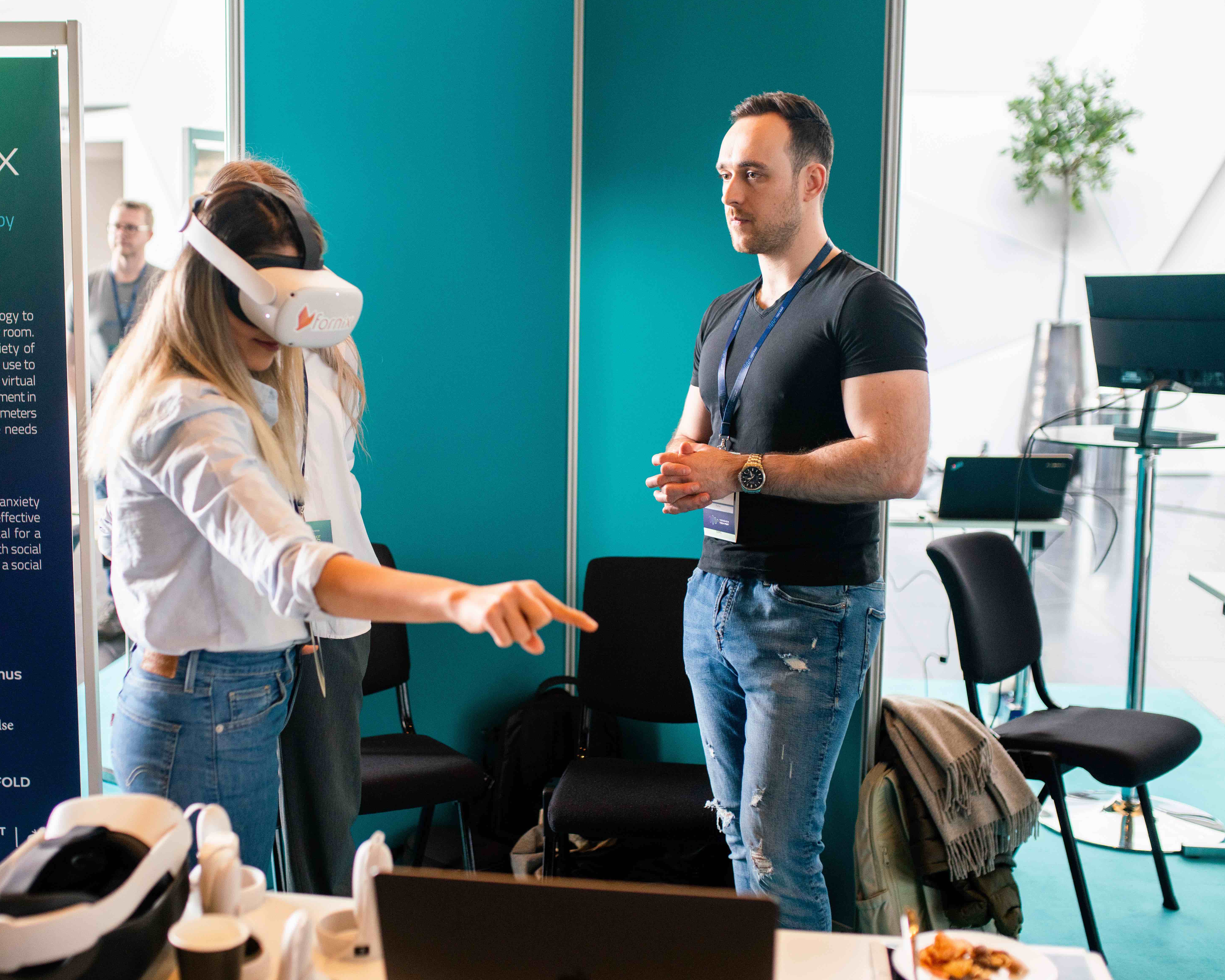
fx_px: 1631
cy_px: 493
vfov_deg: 33.4
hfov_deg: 40.9
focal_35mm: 45
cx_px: 459
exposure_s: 1/160
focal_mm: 35
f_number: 2
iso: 800
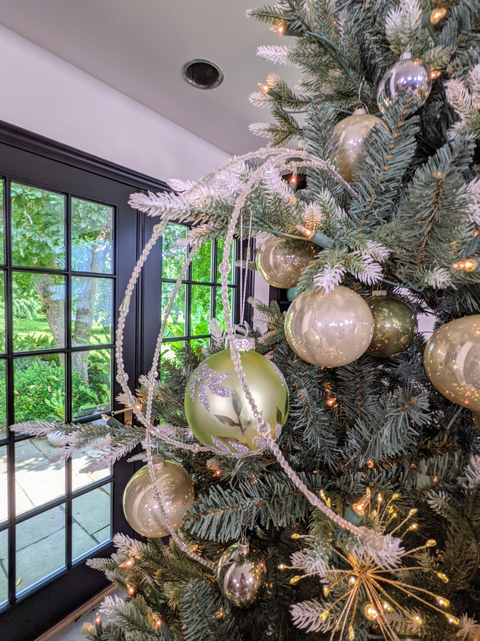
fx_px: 296
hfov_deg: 78.1
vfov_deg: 94.5
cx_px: 240
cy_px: 320
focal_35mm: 16
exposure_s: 1/42.4
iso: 35
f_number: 2.2
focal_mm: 2.22
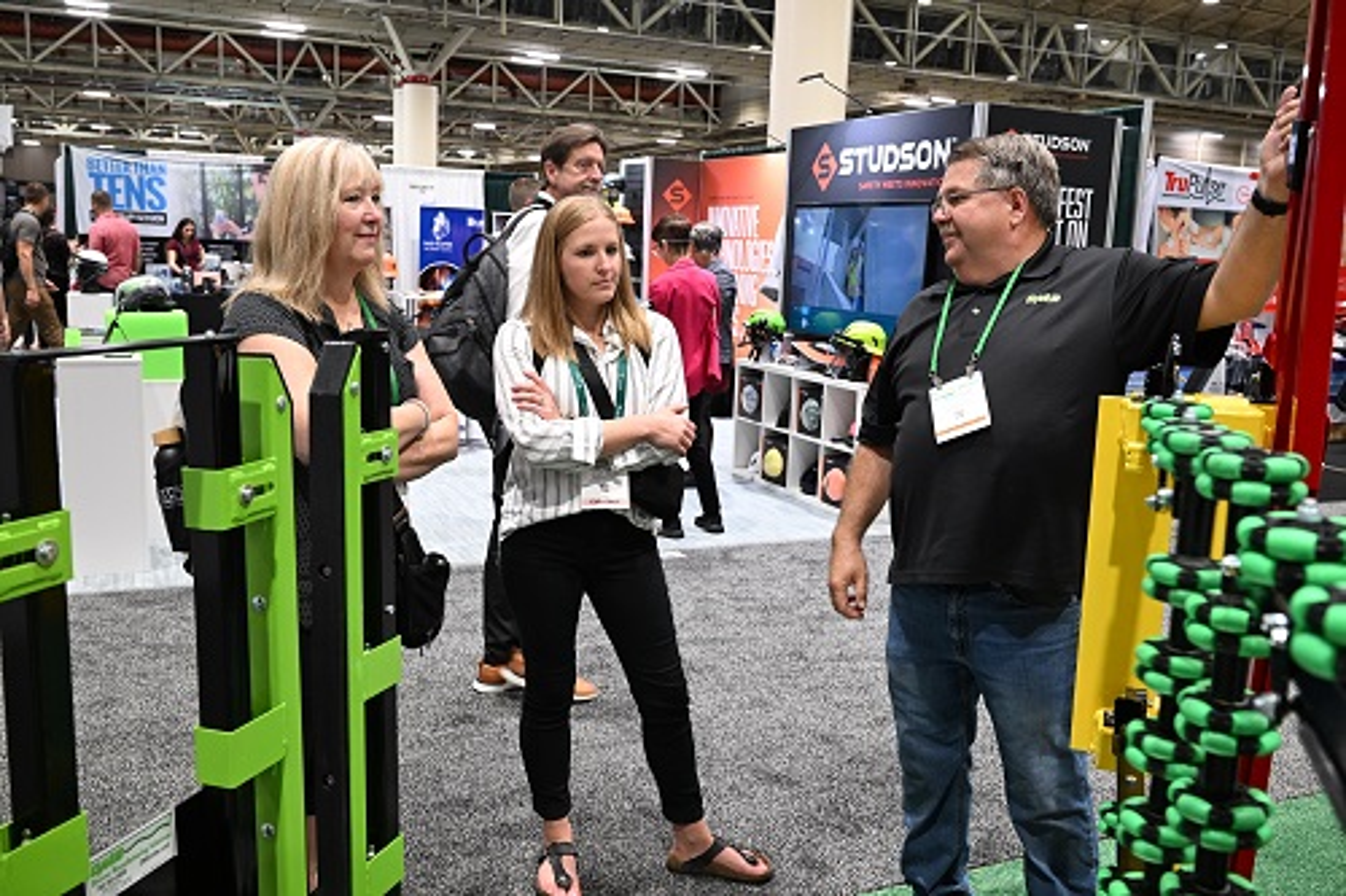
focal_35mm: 32
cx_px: 673
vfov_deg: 40.5
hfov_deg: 58.0
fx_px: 1215
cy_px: 448
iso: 3200
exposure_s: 1/100
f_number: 5.6
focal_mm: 32.5
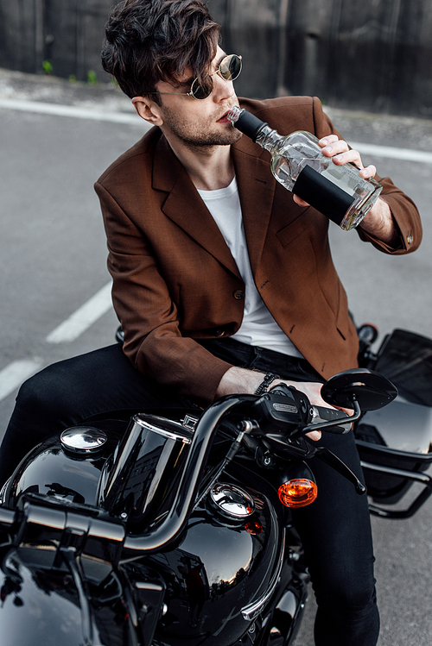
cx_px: 216
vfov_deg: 39.6
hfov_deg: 27.0
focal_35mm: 50
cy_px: 323
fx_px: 899
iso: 640
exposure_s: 1/160
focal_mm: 50
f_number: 3.2
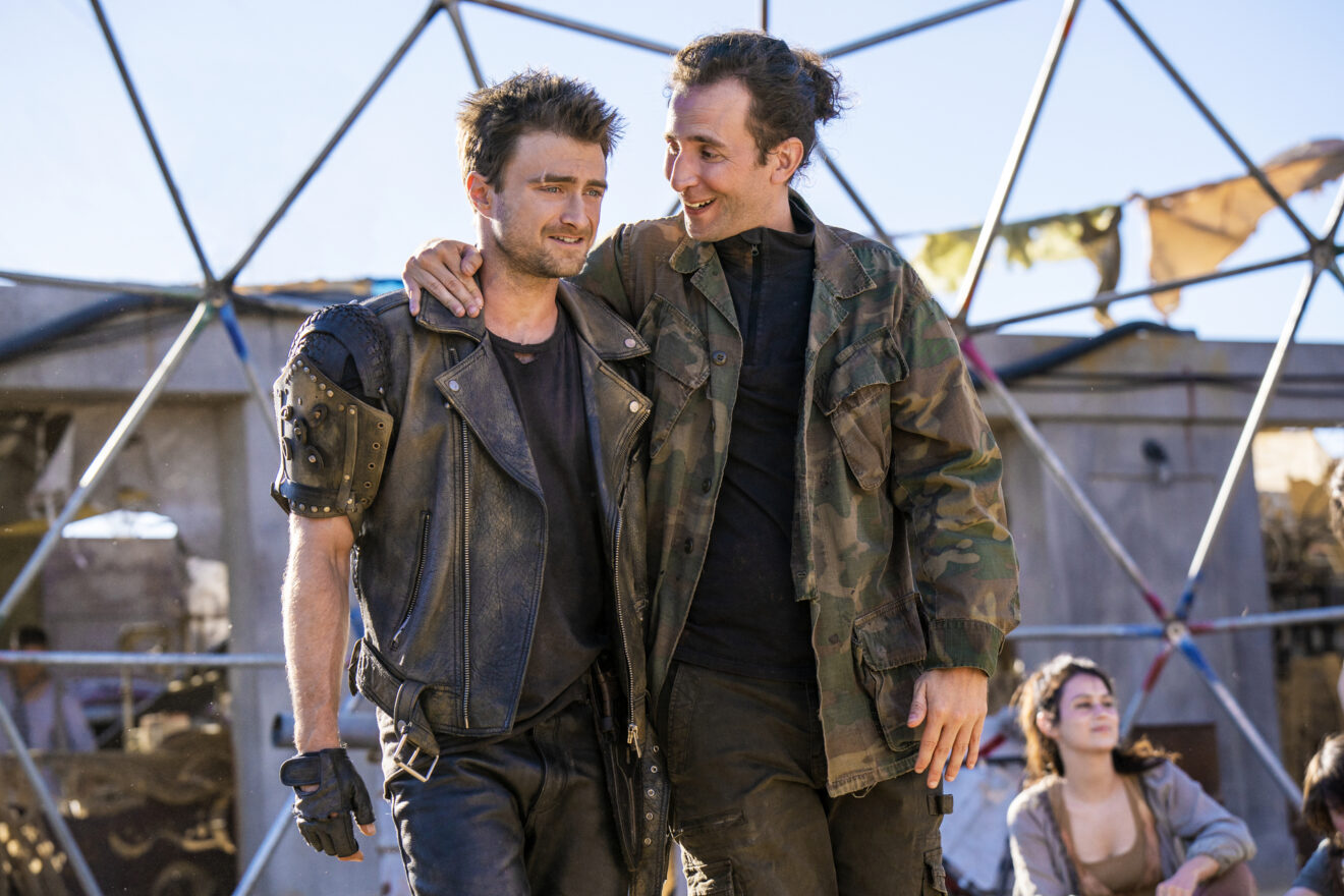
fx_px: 3733
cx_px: 672
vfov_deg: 13.7
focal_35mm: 100
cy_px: 448
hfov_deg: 20.4
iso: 400
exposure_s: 1/1600
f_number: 4.5
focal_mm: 100
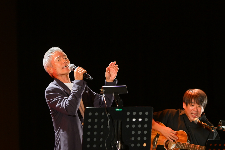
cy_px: 75
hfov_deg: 11.0
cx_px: 112
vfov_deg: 7.3
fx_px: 1169
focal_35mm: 187
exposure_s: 1/250
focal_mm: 125
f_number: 4.8
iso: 3200
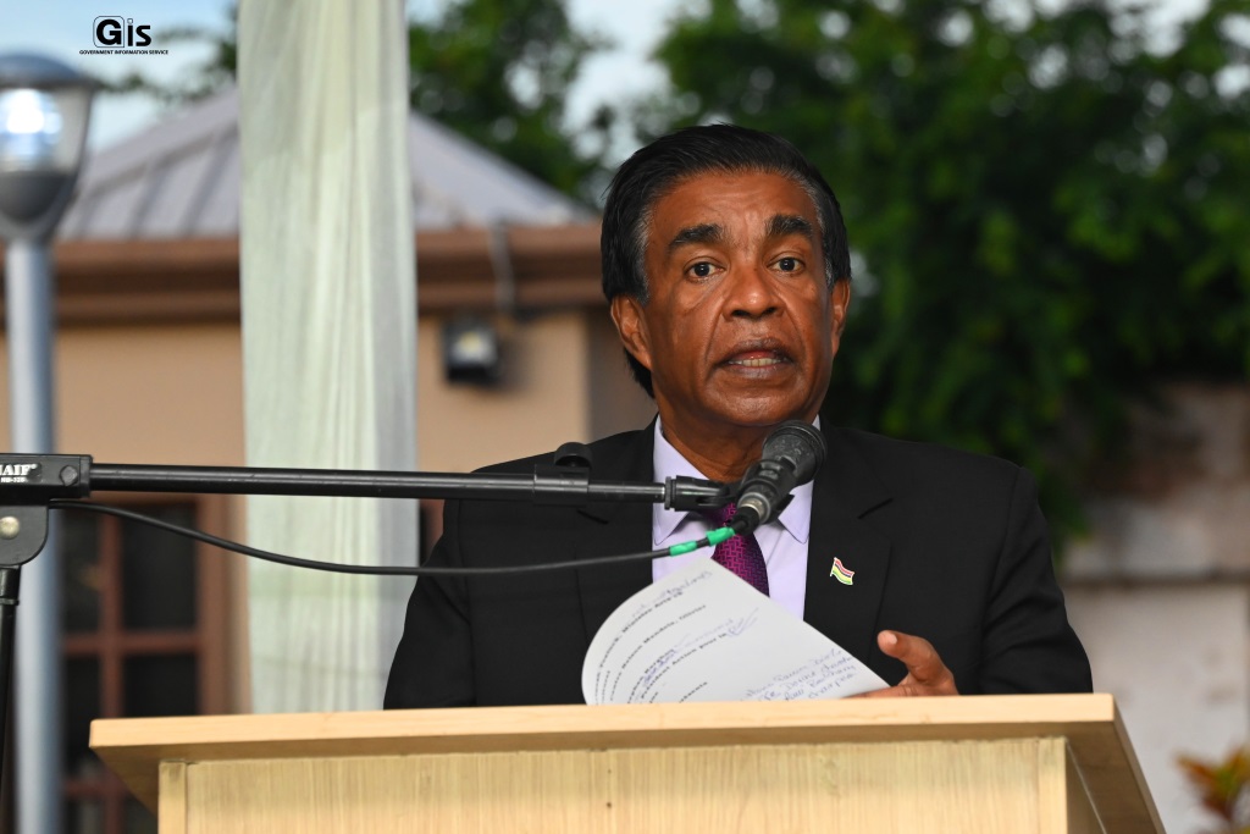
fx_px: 5209
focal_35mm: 150
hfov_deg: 13.7
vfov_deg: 9.2
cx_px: 625
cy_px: 417
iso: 2500
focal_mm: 150
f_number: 7.1
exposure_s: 1/160
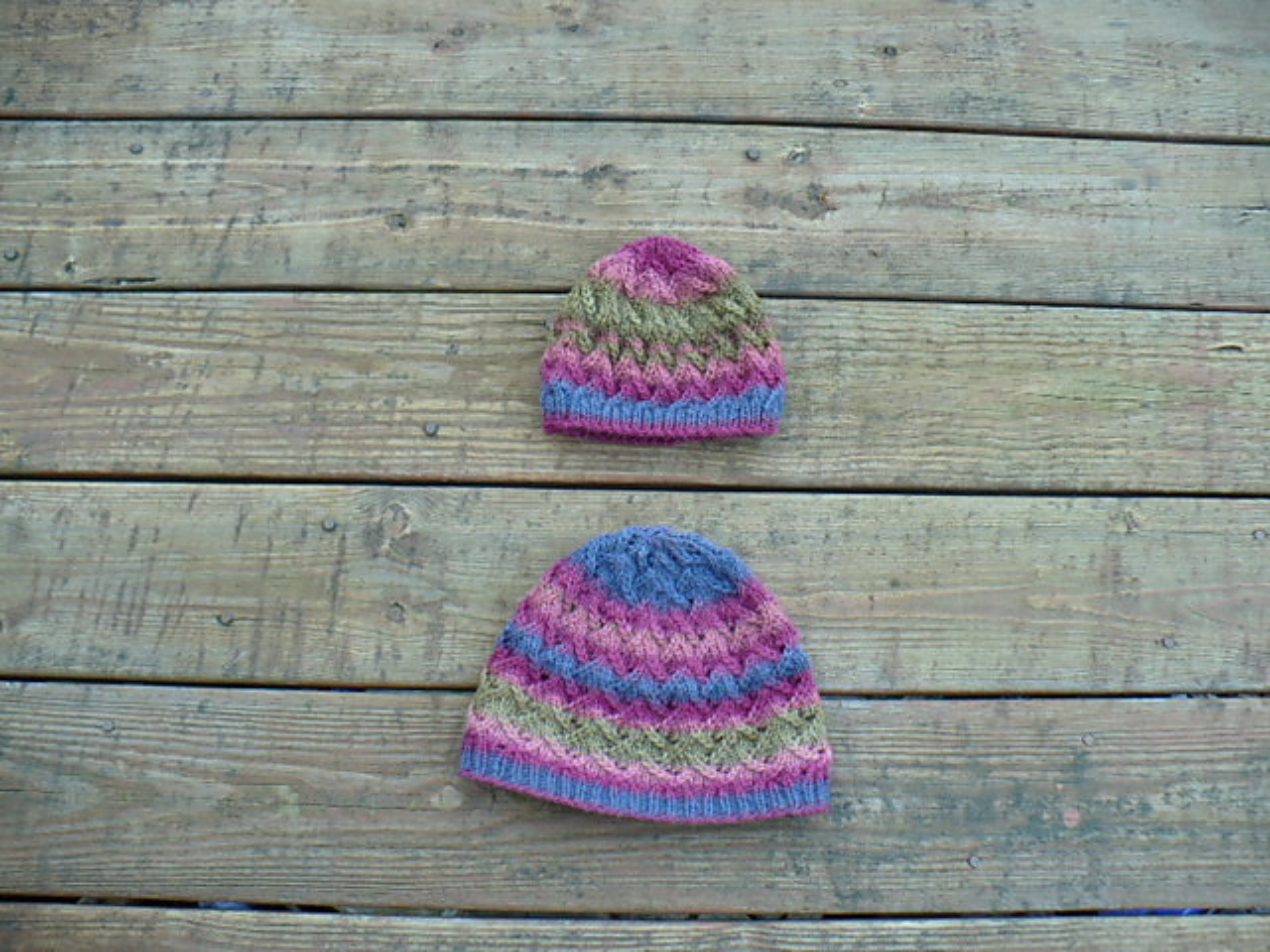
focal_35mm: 37
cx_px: 635
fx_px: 1357
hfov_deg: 50.1
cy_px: 476
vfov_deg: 38.7
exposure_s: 1/60
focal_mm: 6.1
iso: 100
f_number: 2.8
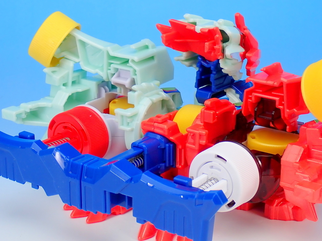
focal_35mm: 90
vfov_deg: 16.4
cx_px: 172
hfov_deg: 21.8
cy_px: 123
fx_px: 837
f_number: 14
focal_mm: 11.88
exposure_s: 1/1.6
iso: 100
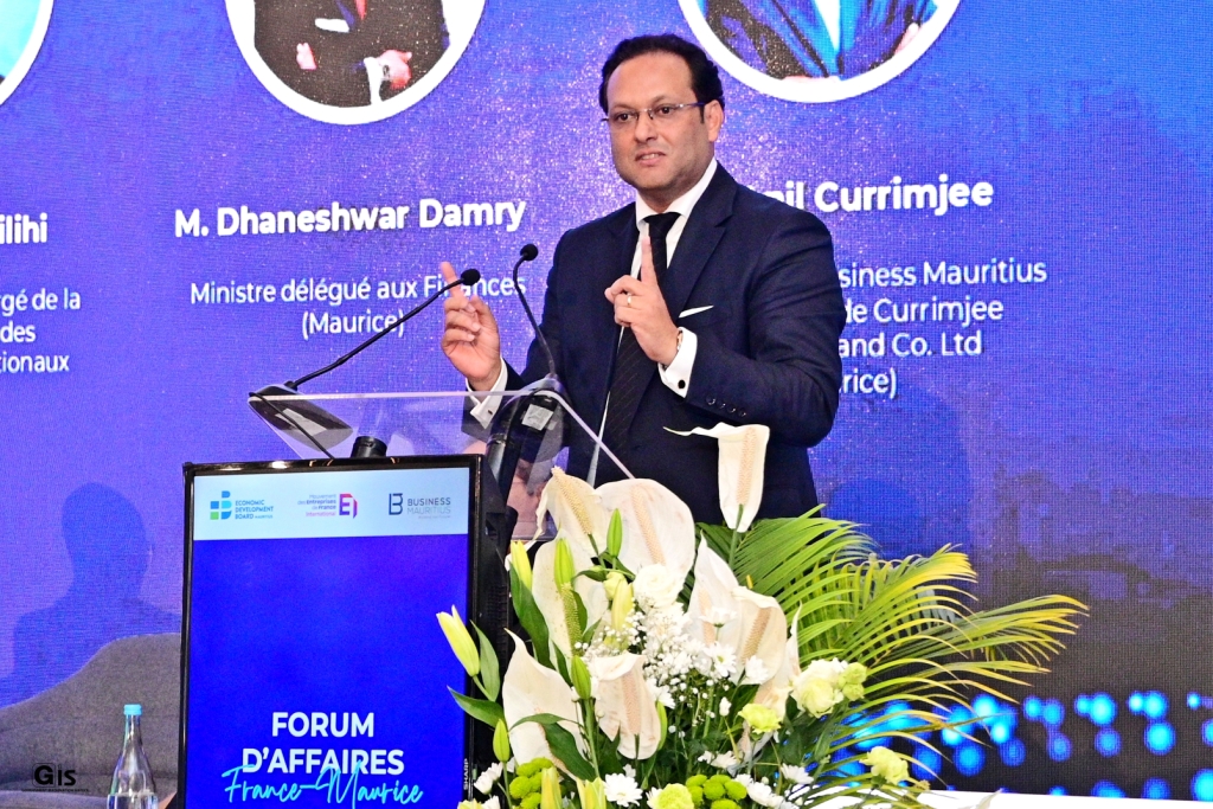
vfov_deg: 21.9
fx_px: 2089
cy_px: 404
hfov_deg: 32.4
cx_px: 606
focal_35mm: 62
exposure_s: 1/125
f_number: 5.6
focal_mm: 62
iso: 2500
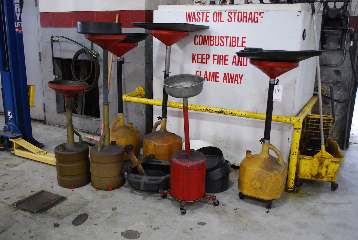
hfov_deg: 57.1
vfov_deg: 40.1
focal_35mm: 33
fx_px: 329
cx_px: 179
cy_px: 120
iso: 900
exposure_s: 1/30
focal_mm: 22
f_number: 4
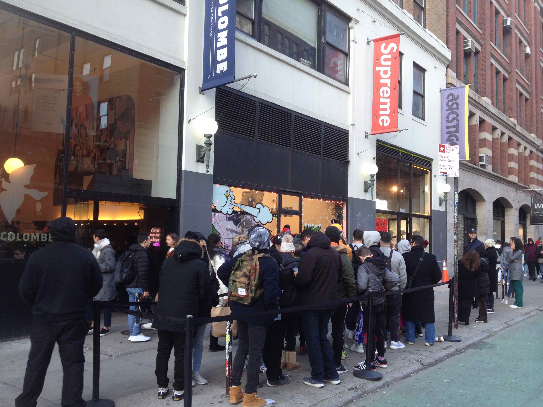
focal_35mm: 35
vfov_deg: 40.7
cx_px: 272
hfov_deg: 52.6
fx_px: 549
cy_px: 204
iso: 50
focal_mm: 4.28
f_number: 2.4
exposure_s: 1/40
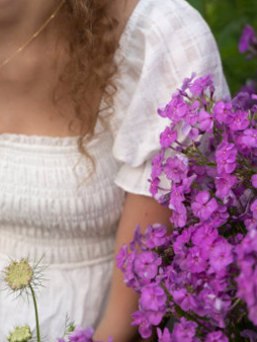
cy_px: 68
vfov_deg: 8.5
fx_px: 2284
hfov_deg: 6.4
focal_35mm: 231
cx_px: -4
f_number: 2.8
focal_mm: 94
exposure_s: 1/200
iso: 100
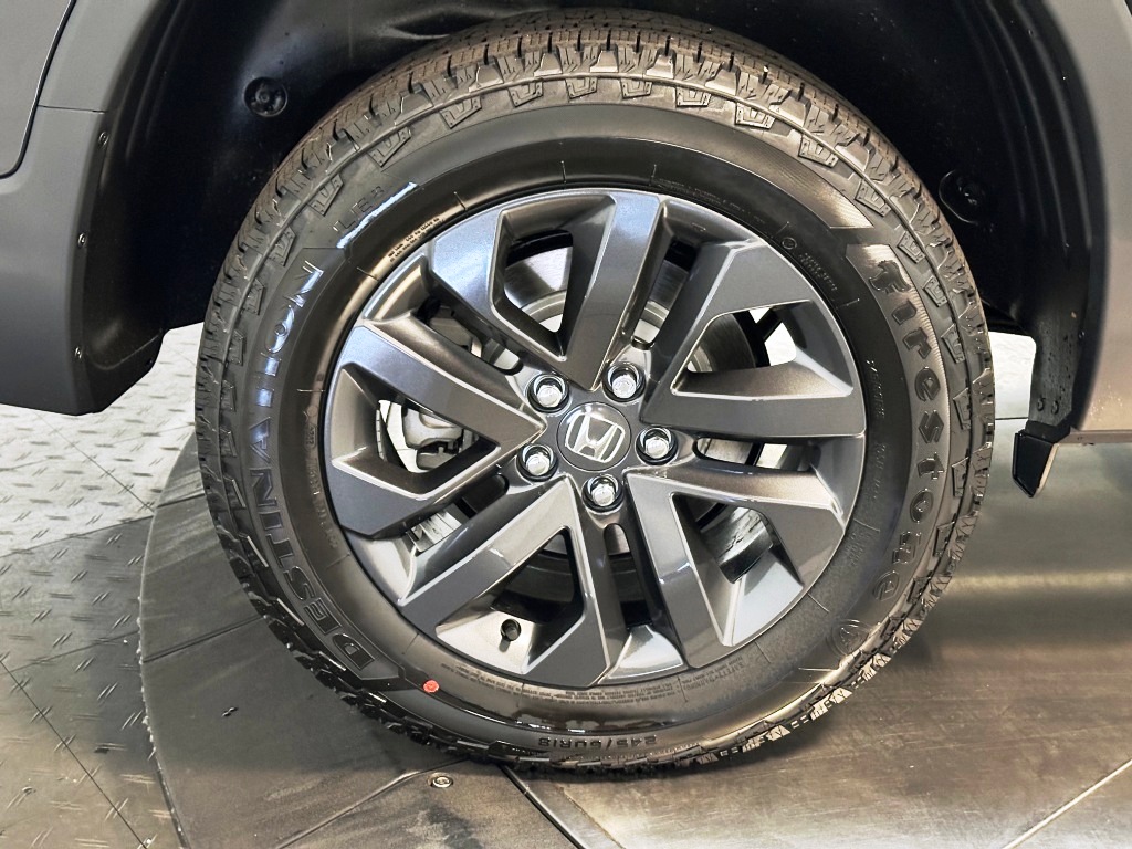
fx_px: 1570
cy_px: 424
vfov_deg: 30.3
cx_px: 566
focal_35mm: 48
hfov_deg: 39.7
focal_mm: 6.86
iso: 640
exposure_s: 1/24
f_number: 1.78
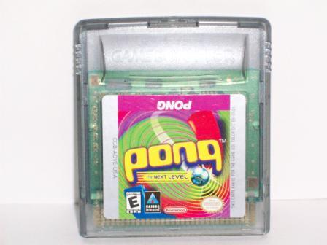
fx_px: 1049
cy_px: 122
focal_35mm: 111
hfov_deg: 17.7
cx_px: 164
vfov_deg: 13.3
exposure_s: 1/257
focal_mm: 18.6
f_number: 5.2
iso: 400
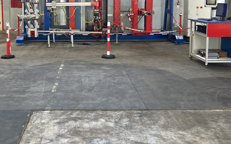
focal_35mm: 45
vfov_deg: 27.9
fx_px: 283
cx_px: 83
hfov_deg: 43.9
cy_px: 24
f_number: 1.5
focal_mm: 5.7
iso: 80
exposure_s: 1/121
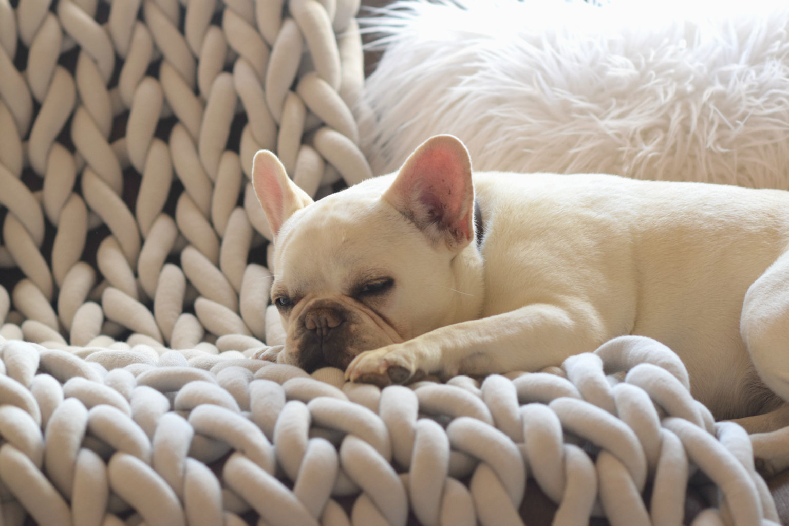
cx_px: 394
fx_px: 2794
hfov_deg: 16.1
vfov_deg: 10.8
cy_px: 263
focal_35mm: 128
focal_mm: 85
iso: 800
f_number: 3.2
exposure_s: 1/160
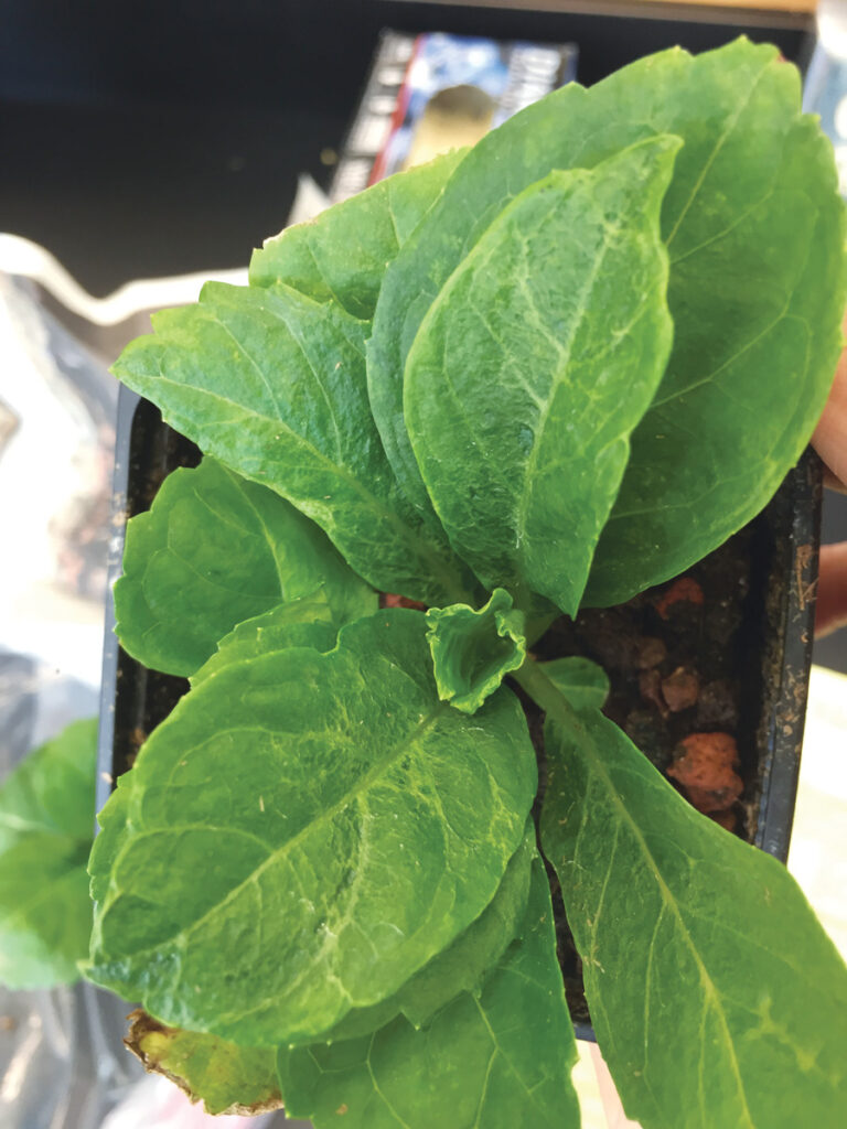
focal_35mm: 29
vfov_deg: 61.7
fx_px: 946
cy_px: 564
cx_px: 424
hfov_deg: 48.2
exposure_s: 1/30
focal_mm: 4.15
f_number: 2.2
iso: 64
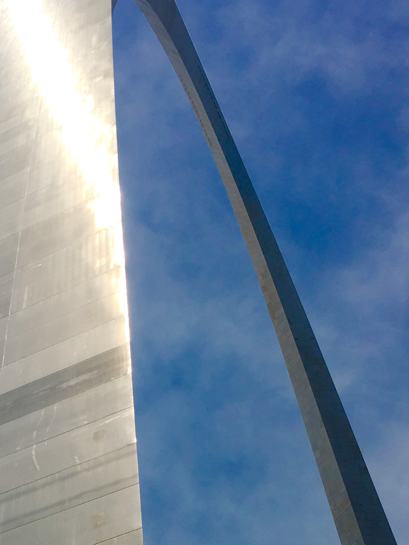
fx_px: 961
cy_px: 456
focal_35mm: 61
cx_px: 91
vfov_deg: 30.7
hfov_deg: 23.7
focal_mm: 4.15
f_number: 2.2
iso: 25
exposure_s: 1/5917
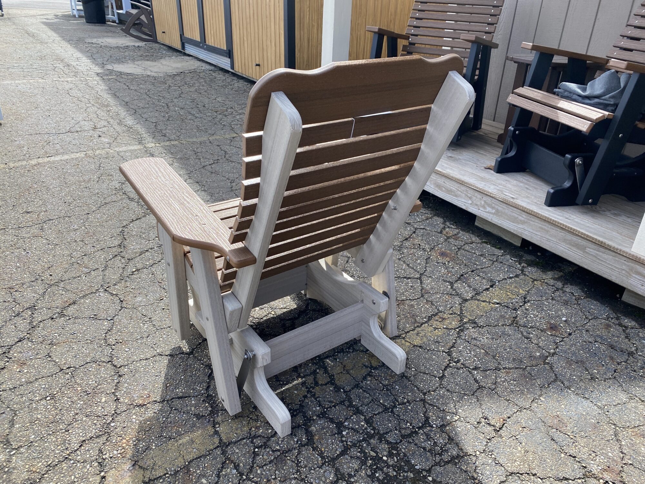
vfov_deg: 53.1
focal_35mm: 26
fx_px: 484
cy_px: 242
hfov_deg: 67.3
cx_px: 322
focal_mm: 4.25
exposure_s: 1/637
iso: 32
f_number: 1.8
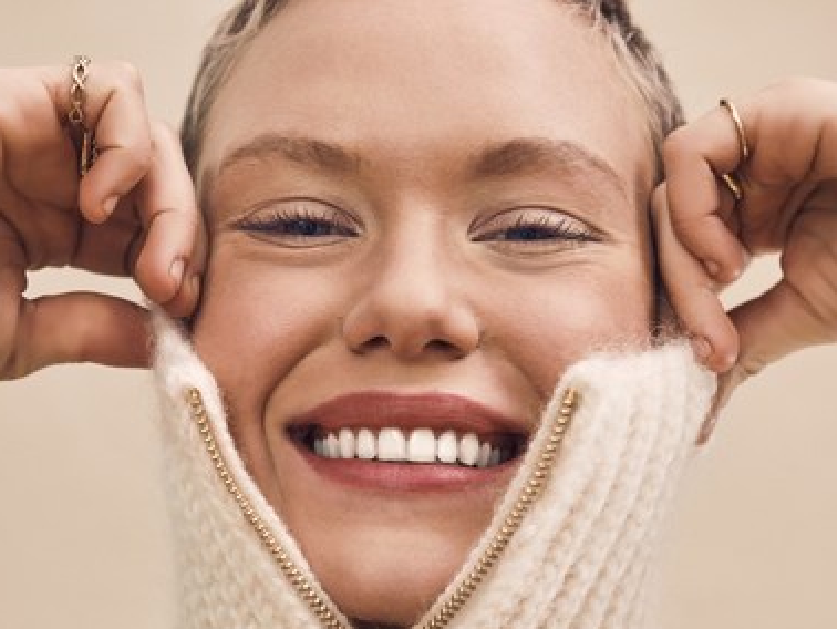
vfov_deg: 12.1
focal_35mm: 122
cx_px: 359
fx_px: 2952
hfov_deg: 16.1
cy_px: 468
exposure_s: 1/200
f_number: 5
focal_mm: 70
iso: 640
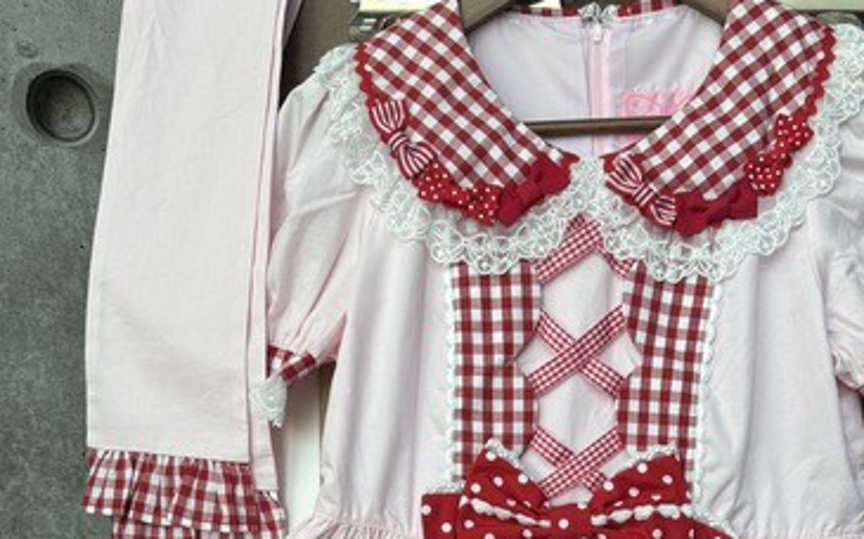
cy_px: 656
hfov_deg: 44.0
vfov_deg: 25.5
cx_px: 542
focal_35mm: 45
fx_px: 1059
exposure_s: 1/121
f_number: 1.78
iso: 125
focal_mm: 6.76
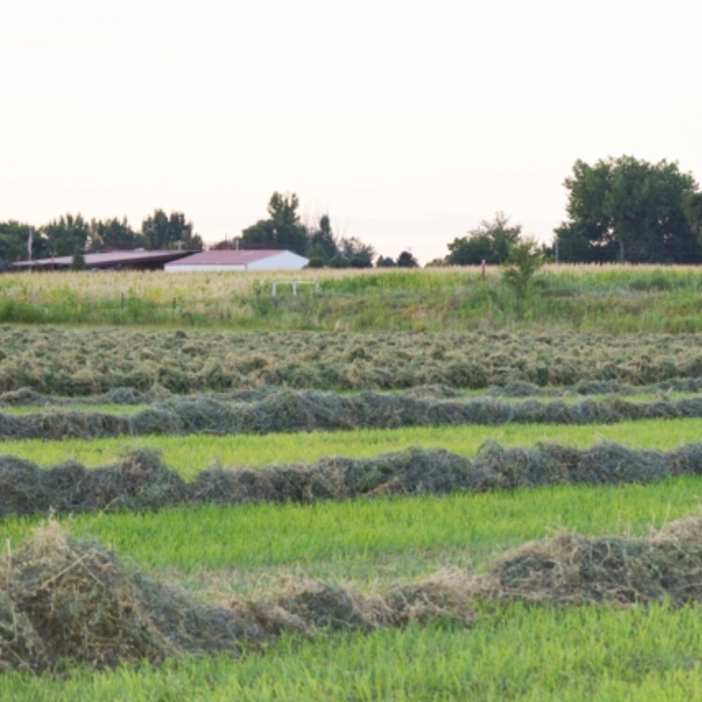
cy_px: 326
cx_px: 447
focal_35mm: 127
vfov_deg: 13.8
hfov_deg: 13.7
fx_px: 2909
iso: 320
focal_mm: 55
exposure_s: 1/125
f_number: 4
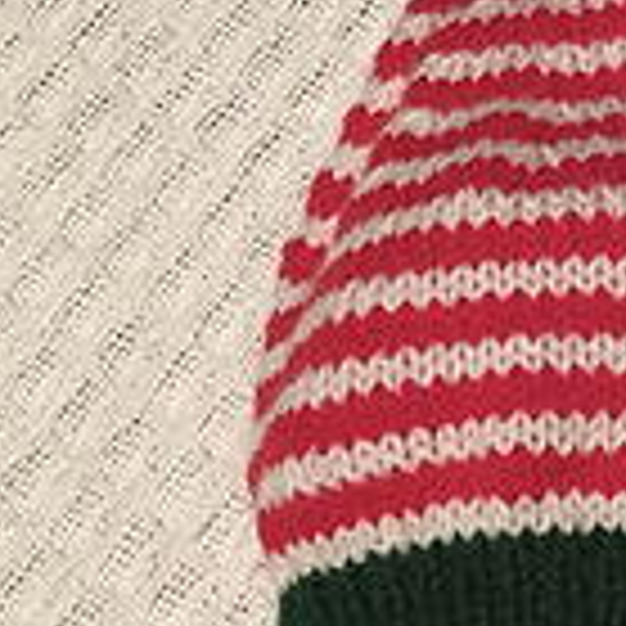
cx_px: 856
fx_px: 1882
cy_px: 209
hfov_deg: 17.5
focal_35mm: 92
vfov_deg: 18.8
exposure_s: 1/25
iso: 200
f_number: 2.2
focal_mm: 4.15
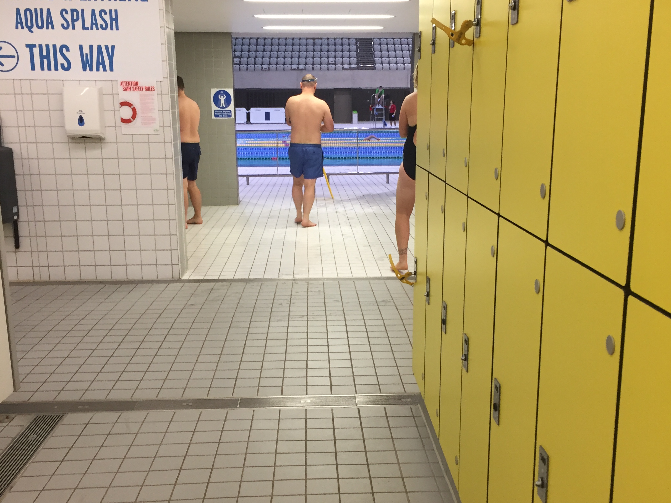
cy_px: 282
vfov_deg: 36.8
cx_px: 337
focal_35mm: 39
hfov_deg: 47.9
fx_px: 756
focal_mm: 4.15
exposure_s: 1/33
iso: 100
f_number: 2.2
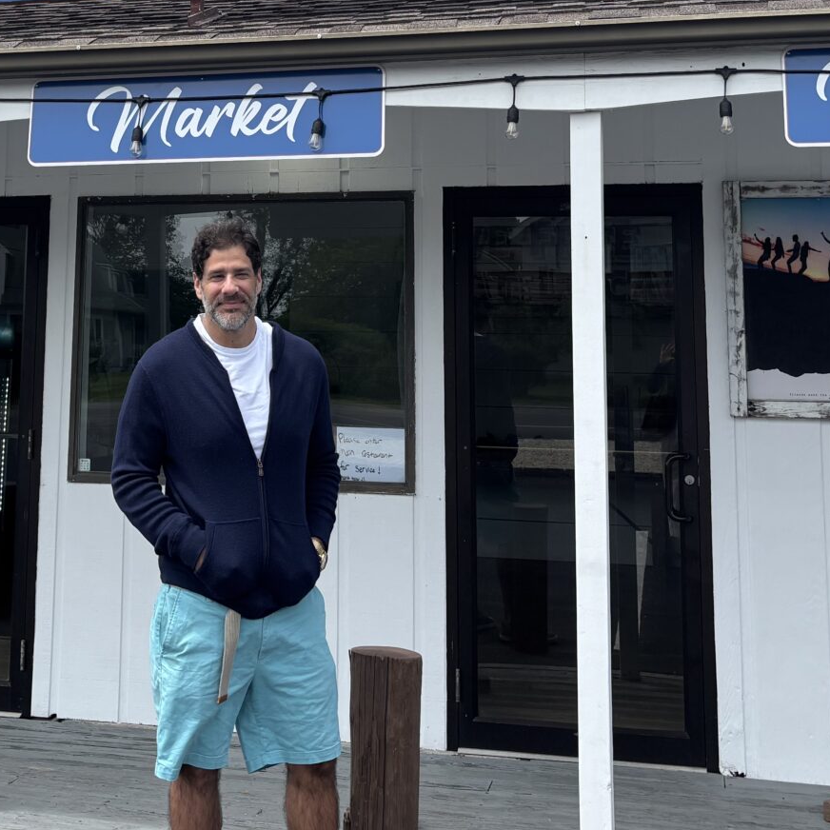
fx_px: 1465
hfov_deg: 31.3
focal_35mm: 54
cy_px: 146
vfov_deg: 30.7
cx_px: 264
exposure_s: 1/4255
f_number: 1.6
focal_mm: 5.96
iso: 50
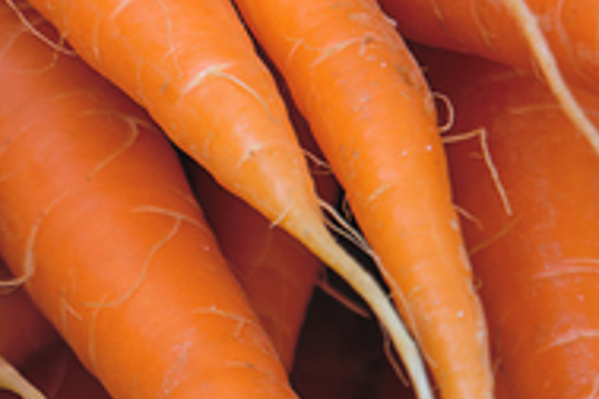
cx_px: -1268
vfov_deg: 3.0
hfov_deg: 4.3
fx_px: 7720
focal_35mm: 464
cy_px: 46
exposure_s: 1/100
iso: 100
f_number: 5
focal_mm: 70
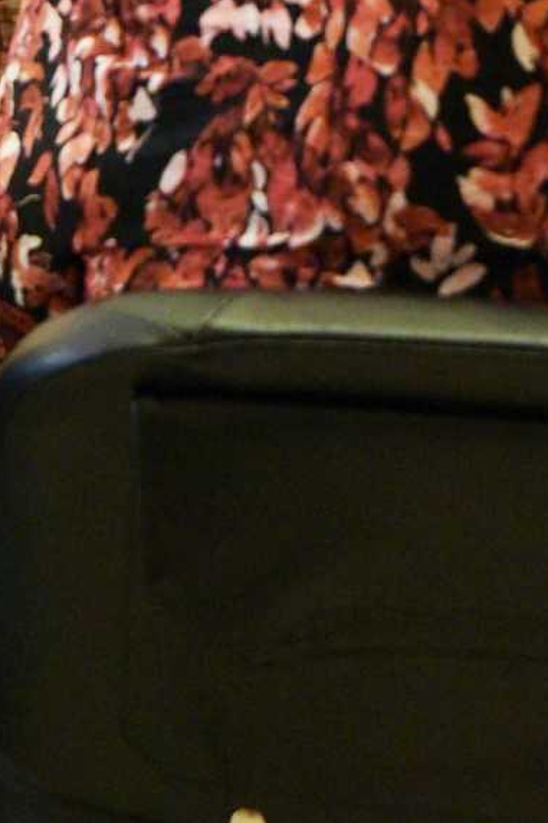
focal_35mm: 258
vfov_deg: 7.9
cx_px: 146
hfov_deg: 5.3
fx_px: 5894
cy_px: -174
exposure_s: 1/320
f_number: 5.6
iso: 8000
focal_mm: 72
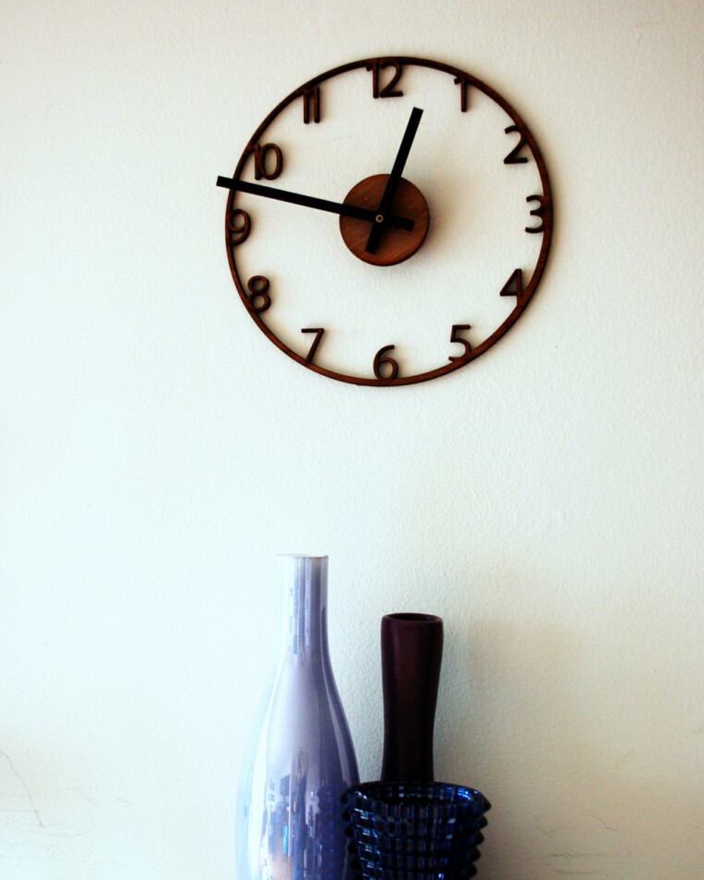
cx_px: 355
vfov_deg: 37.5
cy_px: 514
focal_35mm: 50
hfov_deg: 30.5
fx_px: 1291
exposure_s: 1/90
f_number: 4.8
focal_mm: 29
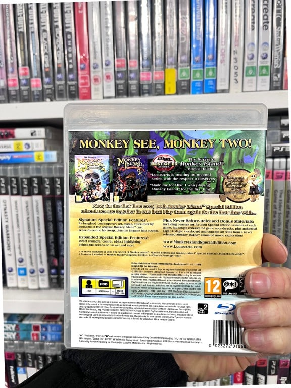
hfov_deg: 53.1
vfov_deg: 67.3
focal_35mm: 26
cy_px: 194
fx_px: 291
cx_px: 146
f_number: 1.6
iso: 80
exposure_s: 1/50
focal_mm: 5.1
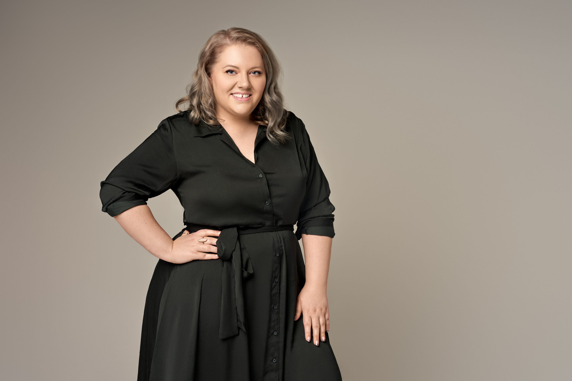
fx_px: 799
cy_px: 190
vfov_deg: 26.8
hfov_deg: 39.4
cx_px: 286
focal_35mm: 50
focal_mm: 50.3
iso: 125
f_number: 8
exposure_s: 1/200
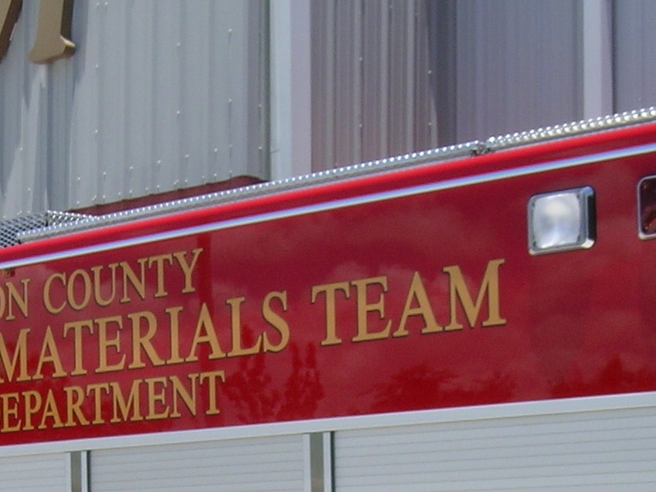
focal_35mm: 119
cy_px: 531
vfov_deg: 12.3
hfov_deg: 16.5
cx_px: 260
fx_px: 2255
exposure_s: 1/248
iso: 50
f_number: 7
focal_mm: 8
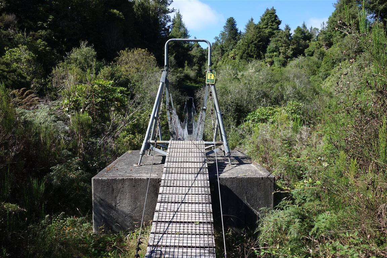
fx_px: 301
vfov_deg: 46.4
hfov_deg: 65.5
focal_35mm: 28
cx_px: 194
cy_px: 129
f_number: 5.6
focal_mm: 10.4
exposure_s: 1/250
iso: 125
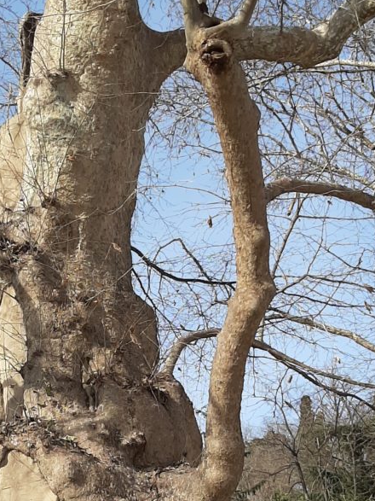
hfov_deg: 21.5
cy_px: 393
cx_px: 118
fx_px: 983
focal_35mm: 68
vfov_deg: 28.0
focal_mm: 3.93
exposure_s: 1/1538
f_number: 1.7
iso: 40
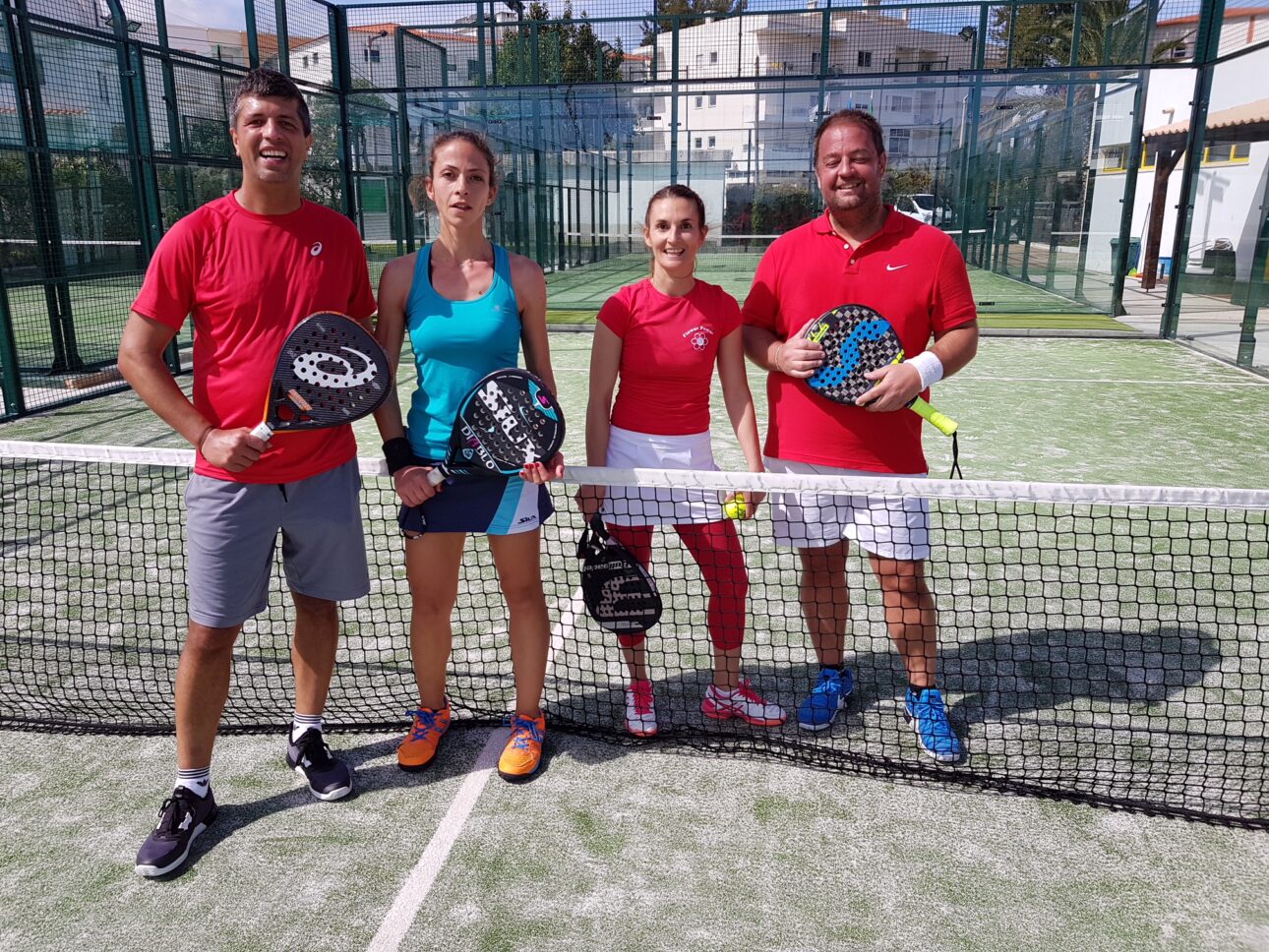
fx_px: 953
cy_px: 476
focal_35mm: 26
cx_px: 634
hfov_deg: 67.3
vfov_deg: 53.1
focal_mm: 4.2
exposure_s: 1/2288
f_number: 1.7
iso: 40
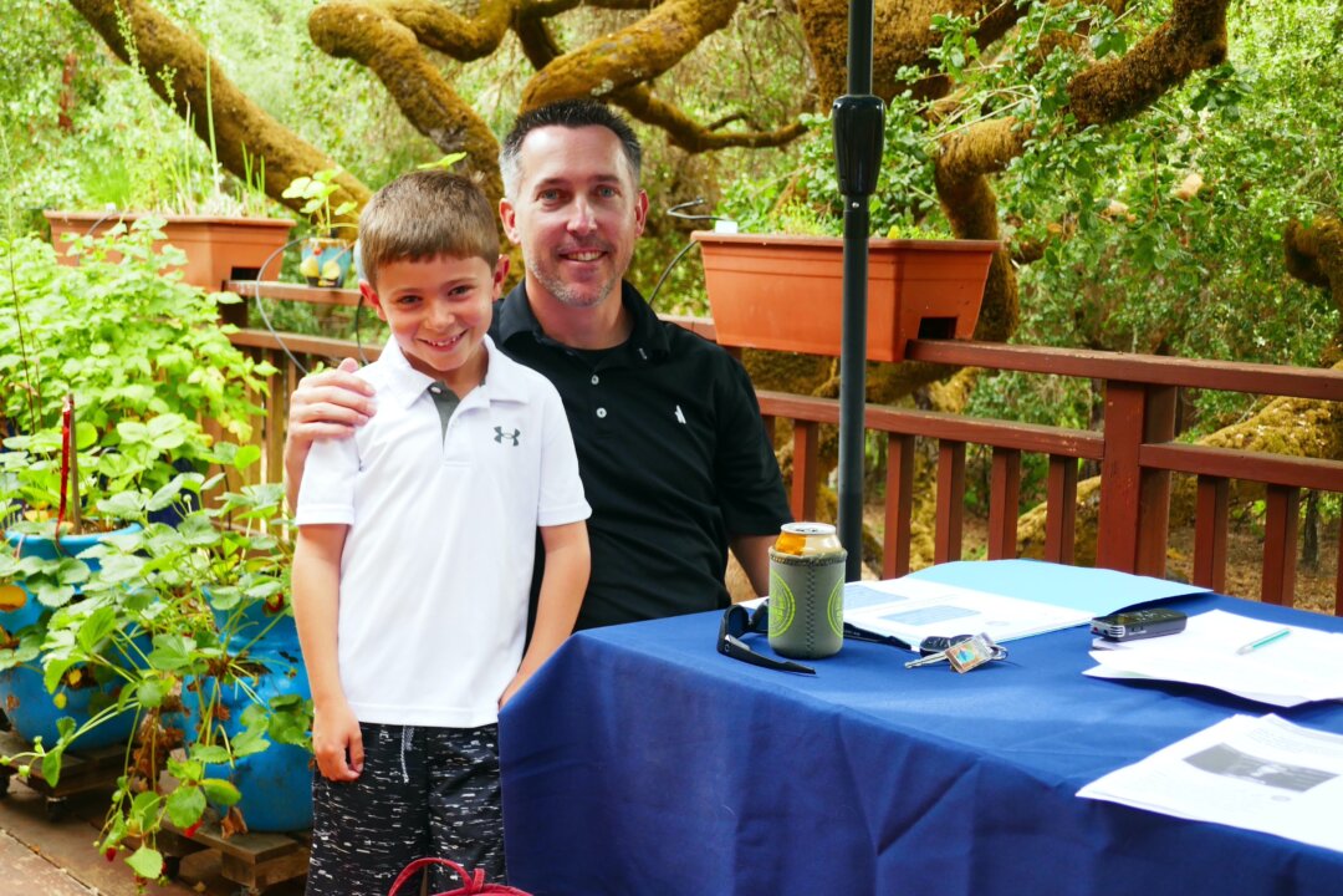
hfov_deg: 38.9
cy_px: 448
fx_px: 1902
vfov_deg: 26.5
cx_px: 672
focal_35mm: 51
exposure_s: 1/80
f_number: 4.1
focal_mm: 18.6
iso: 250
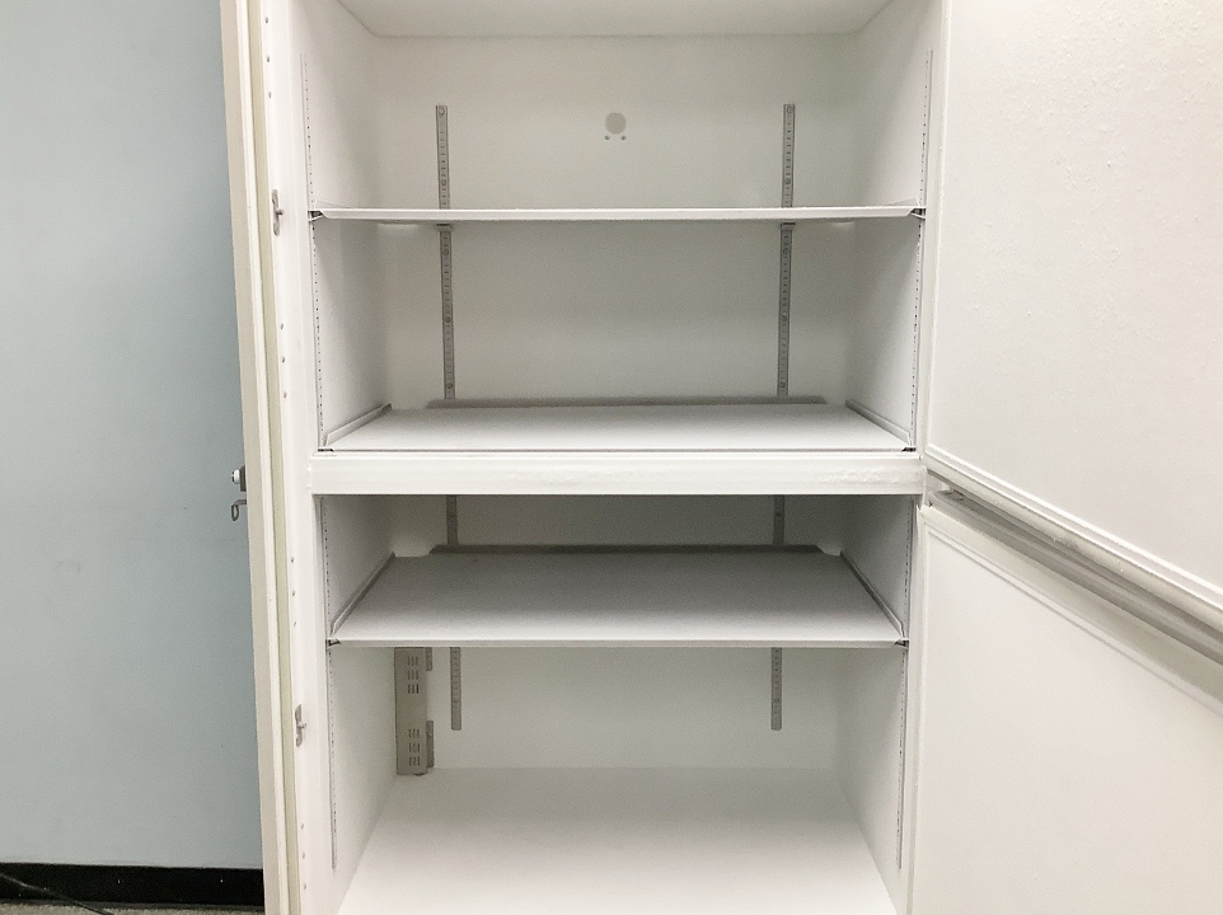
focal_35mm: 33
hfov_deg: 55.4
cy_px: 460
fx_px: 1165
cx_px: 609
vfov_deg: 42.9
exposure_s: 1/60
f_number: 2.4
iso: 100
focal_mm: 3.3
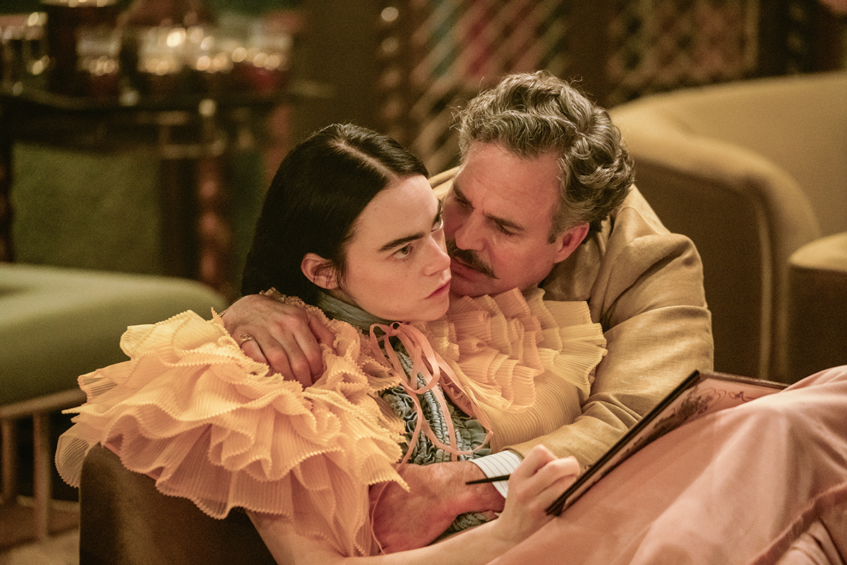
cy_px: 282
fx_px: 4705
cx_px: 424
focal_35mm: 200
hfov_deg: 10.3
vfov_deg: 6.9
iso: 4000
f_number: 4
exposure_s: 1/200
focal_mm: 200
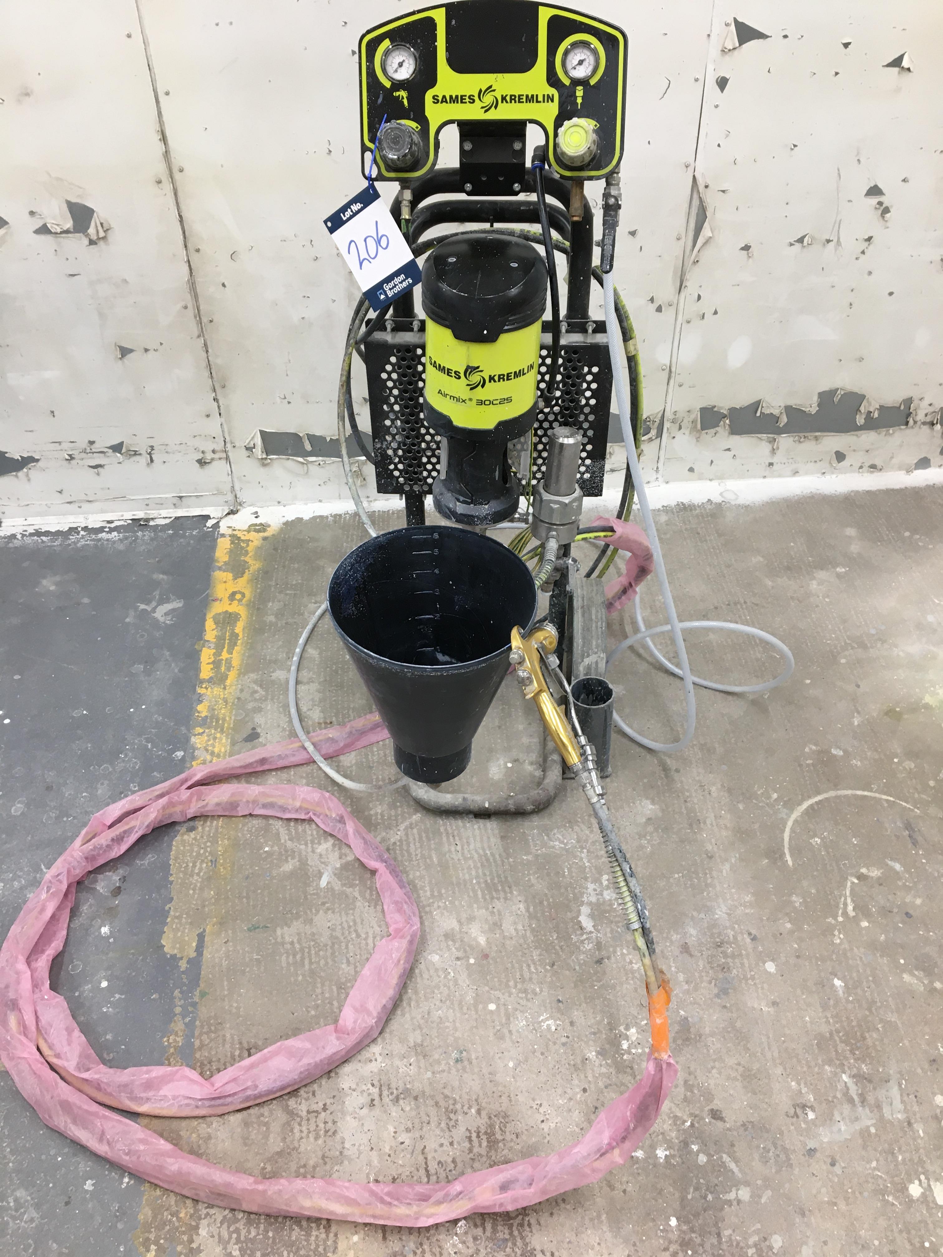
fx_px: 1053
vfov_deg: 61.7
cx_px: 472
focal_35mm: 29
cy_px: 628
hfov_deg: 48.2
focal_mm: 4.15
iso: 64
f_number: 2.2
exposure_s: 1/33
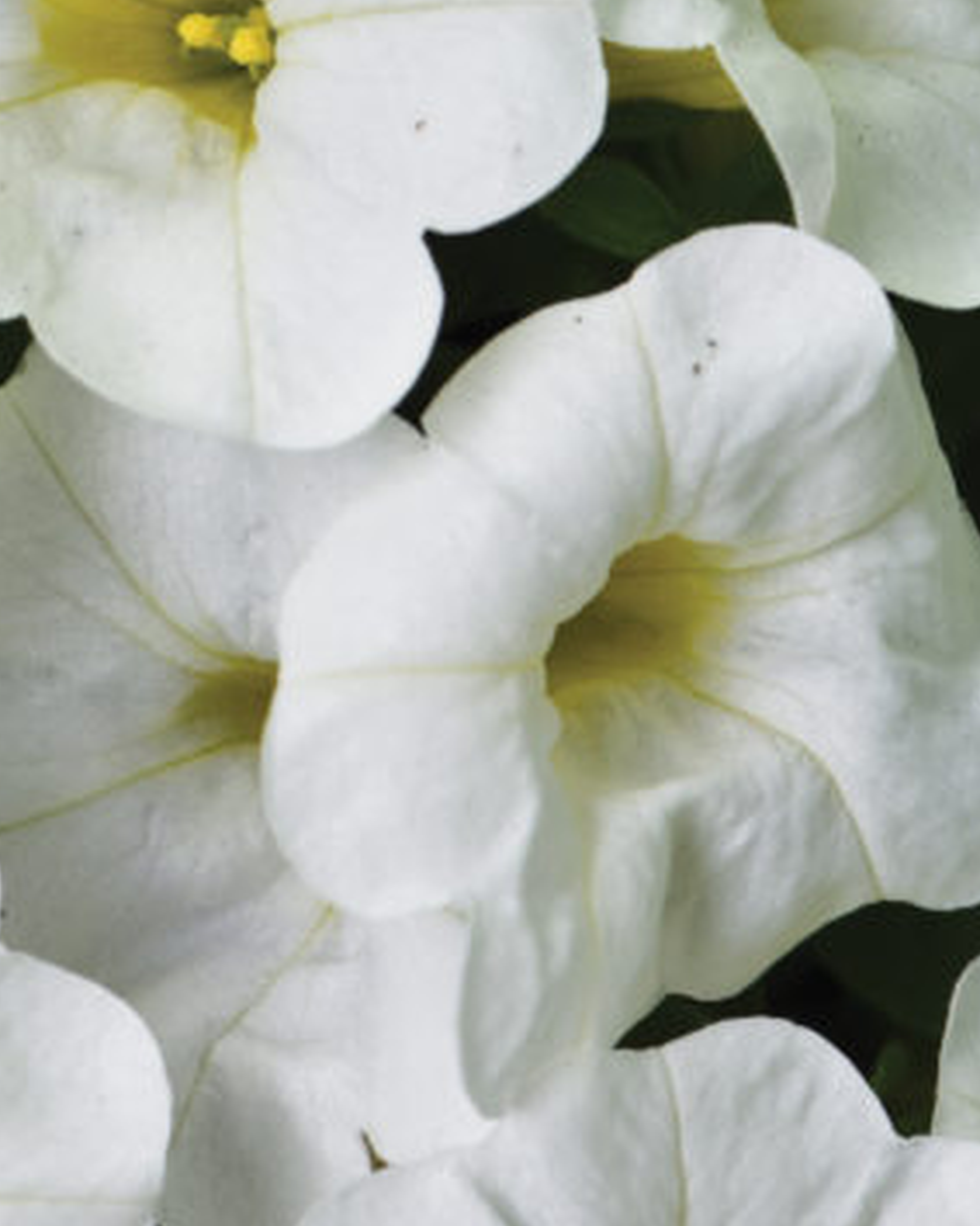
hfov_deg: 3.6
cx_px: -64
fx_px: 15501
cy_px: -485
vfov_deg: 4.5
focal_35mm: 427
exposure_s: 1/80
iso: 100
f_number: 10
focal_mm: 105
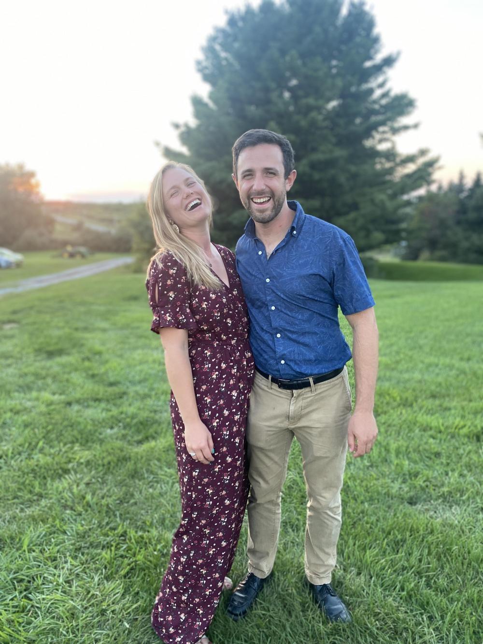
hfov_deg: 53.1
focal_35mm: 26
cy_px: 322
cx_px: 242
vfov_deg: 67.3
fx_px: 484
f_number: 1.8
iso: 125
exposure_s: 1/96
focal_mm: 4.25
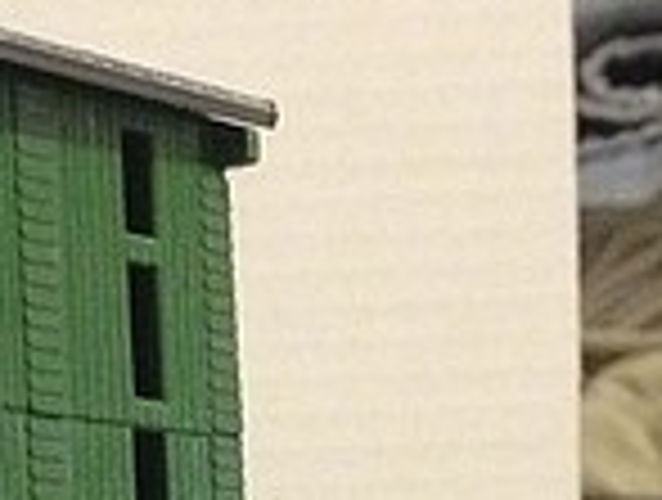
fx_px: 3642
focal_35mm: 190
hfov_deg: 10.3
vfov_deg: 7.7
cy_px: 815
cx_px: -9
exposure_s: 1/15
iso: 400
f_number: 2.4
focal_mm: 4.28
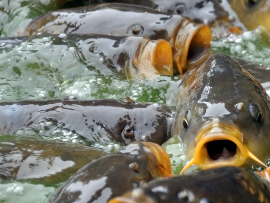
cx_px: 238
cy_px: 154
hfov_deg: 2.9
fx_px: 5367
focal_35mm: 688
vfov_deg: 2.2
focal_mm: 200
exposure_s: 1/500
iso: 800
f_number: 6.3
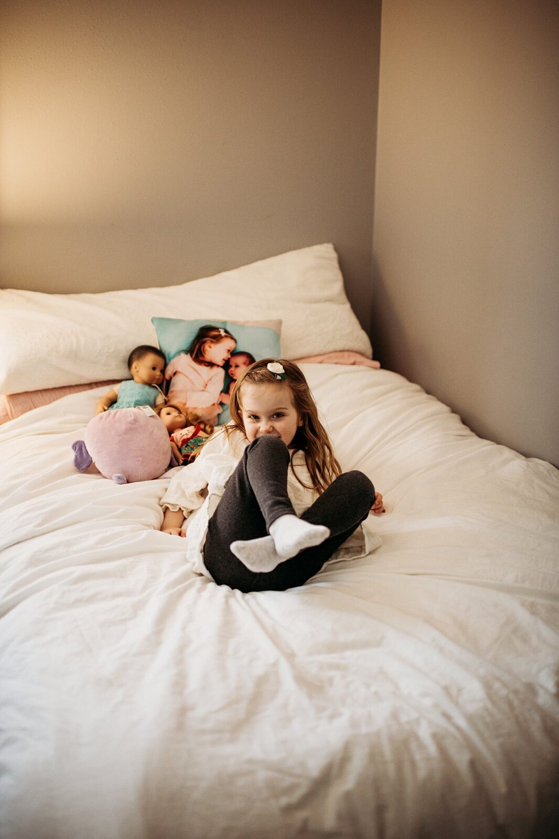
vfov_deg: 54.4
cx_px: 280
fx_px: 815
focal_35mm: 35
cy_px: 420
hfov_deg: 37.8
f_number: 1.4
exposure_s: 1/400
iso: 400
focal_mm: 35
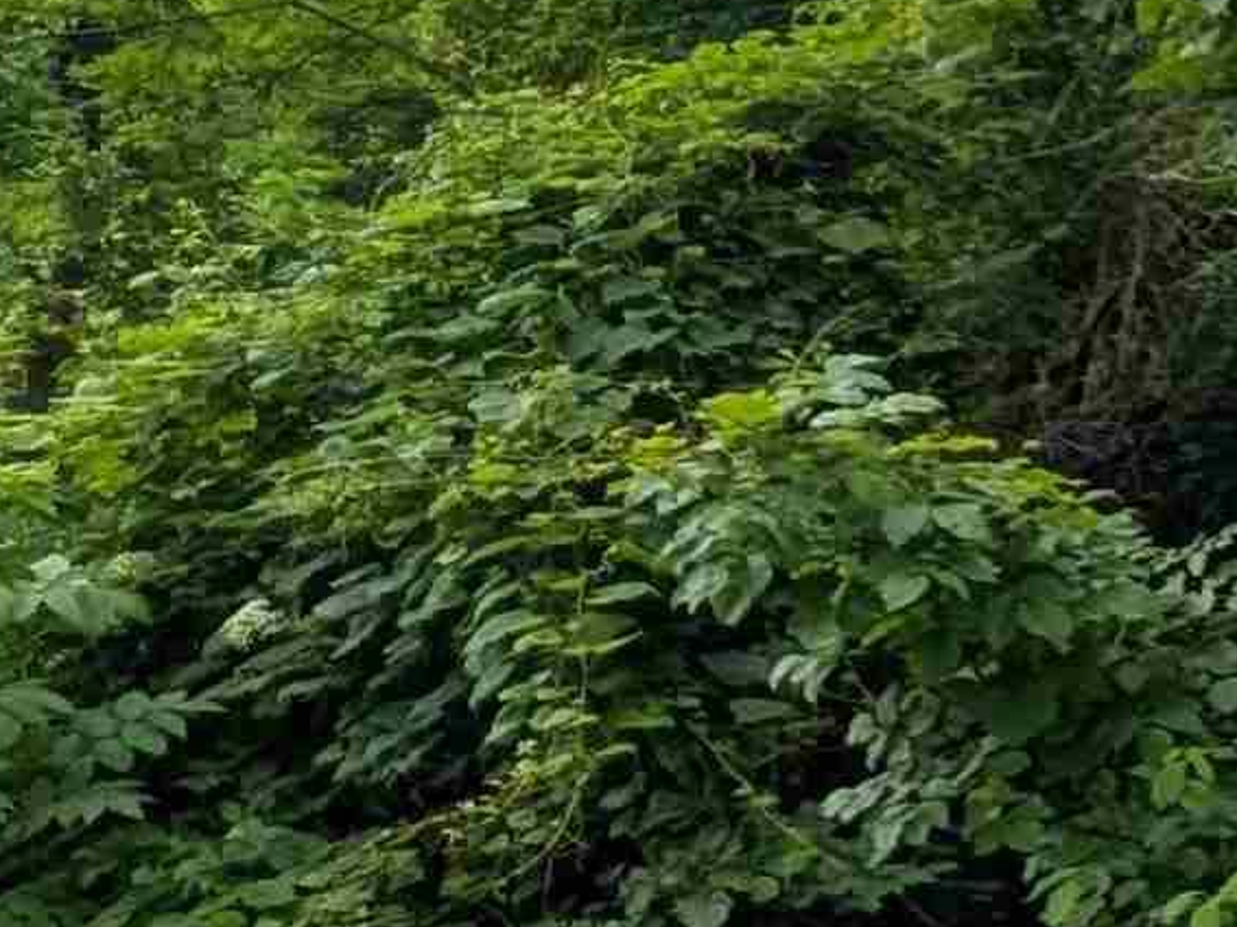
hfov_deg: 18.7
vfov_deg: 22.6
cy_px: 527
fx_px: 2322
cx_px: 2483
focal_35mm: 65
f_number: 1.7
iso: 45
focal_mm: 2.02
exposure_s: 1/585
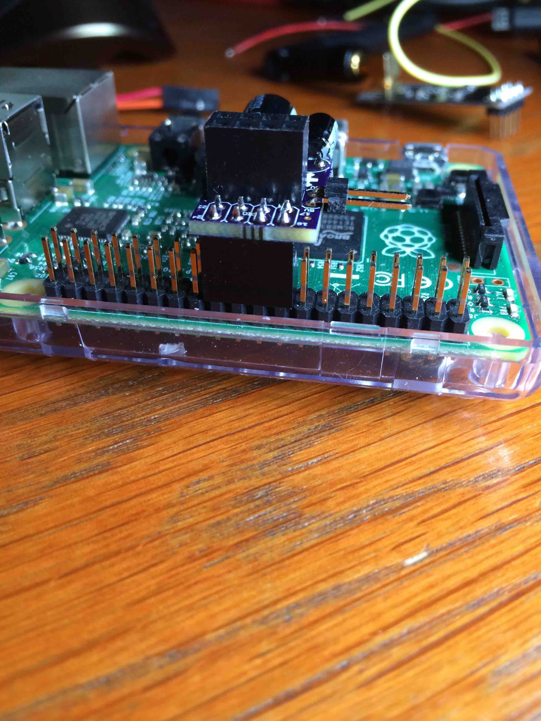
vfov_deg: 61.7
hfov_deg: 48.2
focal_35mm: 29
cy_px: 360
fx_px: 604
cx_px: 270
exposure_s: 1/33
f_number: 2.2
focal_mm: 4.15
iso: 80
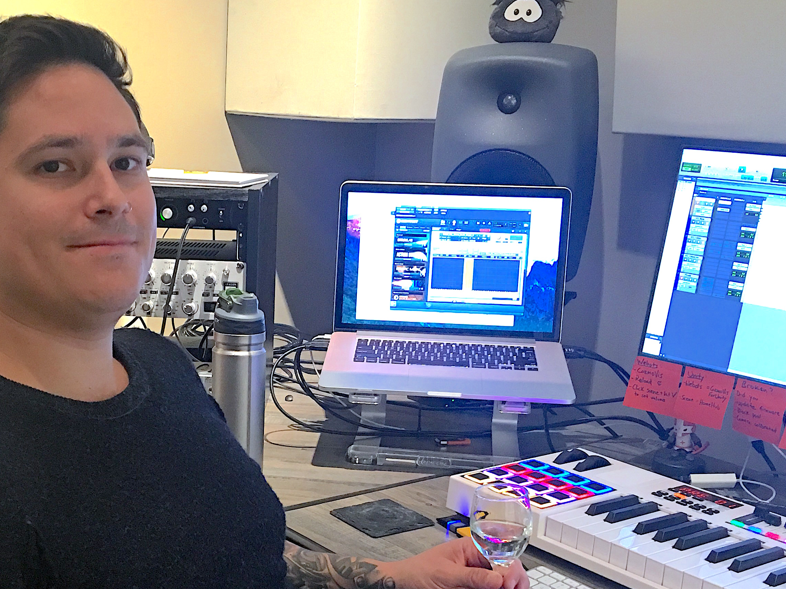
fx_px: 1158
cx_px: 269
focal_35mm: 51
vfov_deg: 28.2
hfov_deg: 37.1
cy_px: 440
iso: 80
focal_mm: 4.15
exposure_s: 1/10
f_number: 2.2
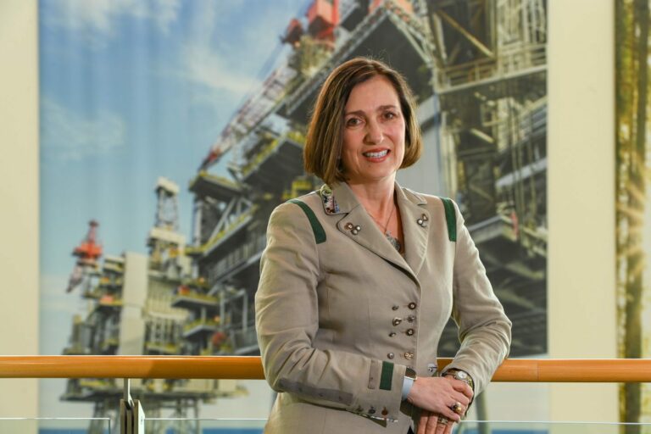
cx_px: 326
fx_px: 1772
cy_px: 217
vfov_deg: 14.0
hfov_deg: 20.8
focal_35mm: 98
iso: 800
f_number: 5.6
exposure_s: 1/100
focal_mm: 98
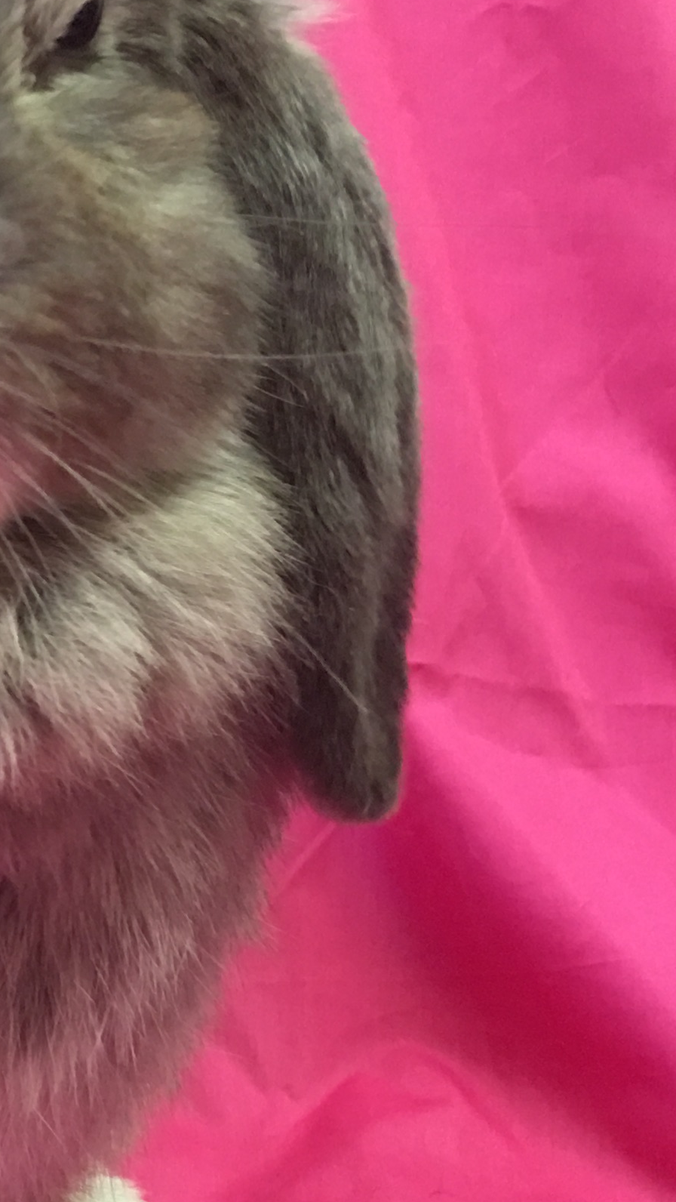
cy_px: 804
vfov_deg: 26.4
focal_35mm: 80
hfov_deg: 13.2
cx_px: -644
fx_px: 2548
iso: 100
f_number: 2.2
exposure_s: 1/15
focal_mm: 4.15
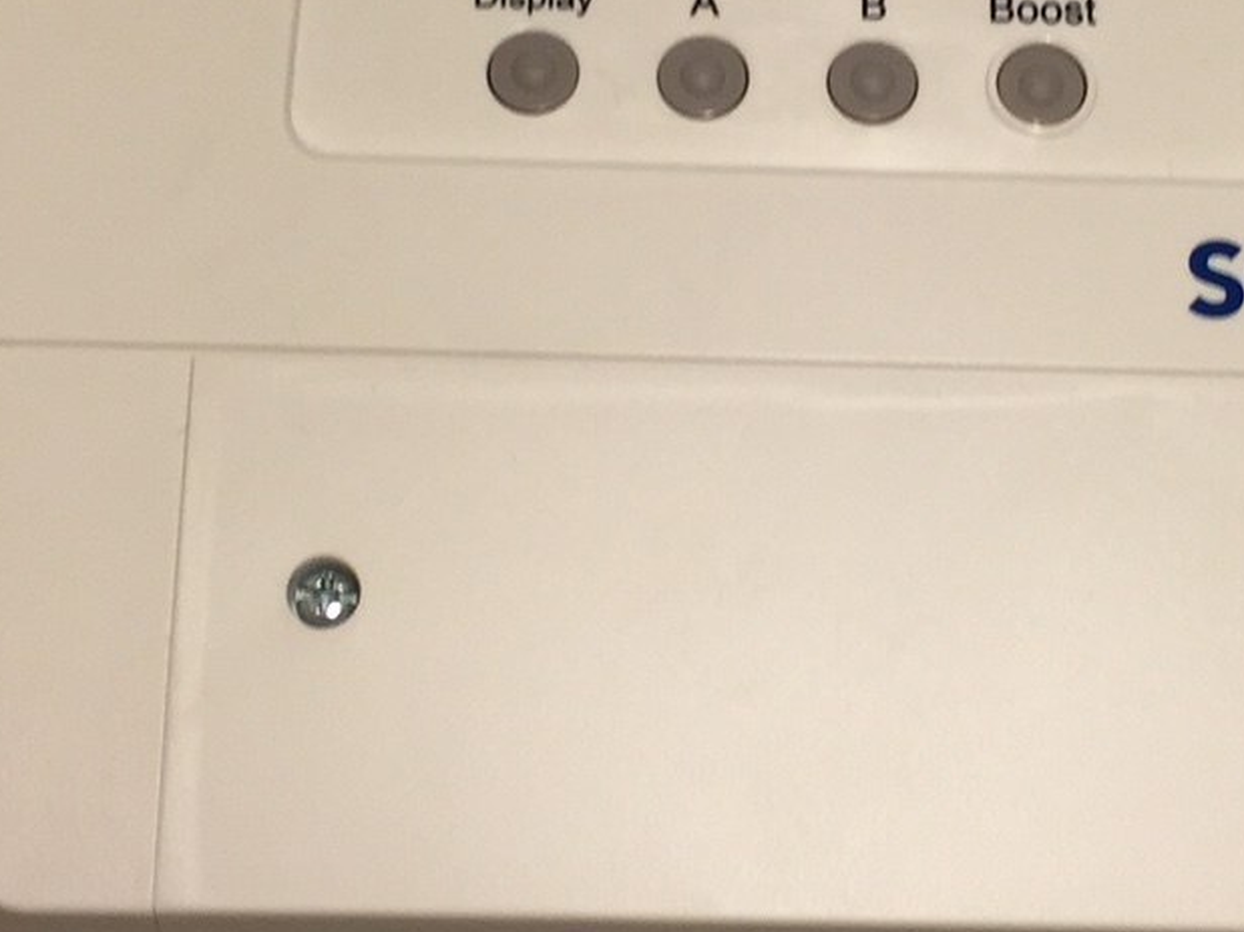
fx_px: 3449
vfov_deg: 15.3
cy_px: 265
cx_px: 886
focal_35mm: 96
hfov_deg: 20.3
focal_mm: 4.15
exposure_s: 1/50
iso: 32
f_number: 2.2
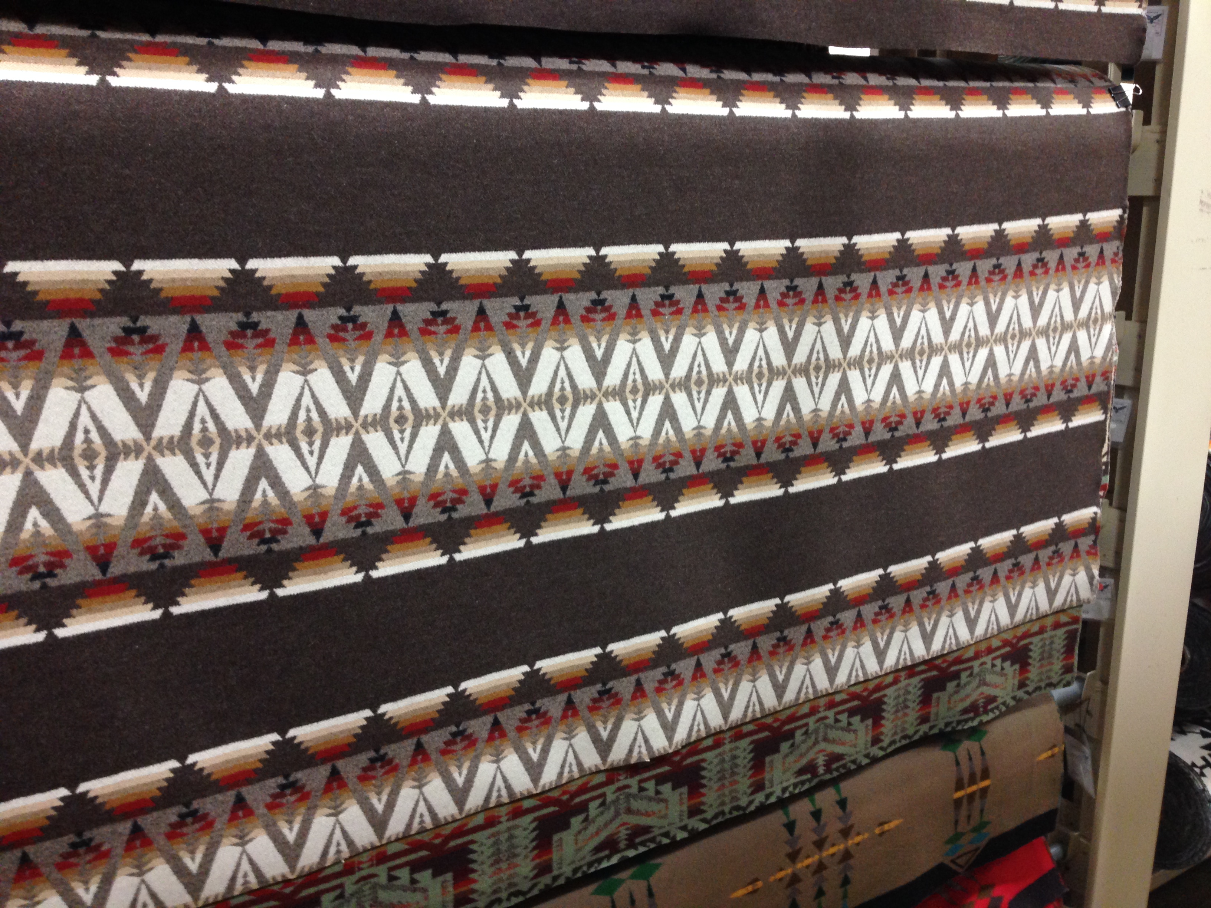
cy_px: 454
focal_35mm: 33
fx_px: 1154
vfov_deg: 42.9
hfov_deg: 55.4
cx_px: 606
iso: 160
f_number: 2.4
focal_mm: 4.12
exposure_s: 1/20
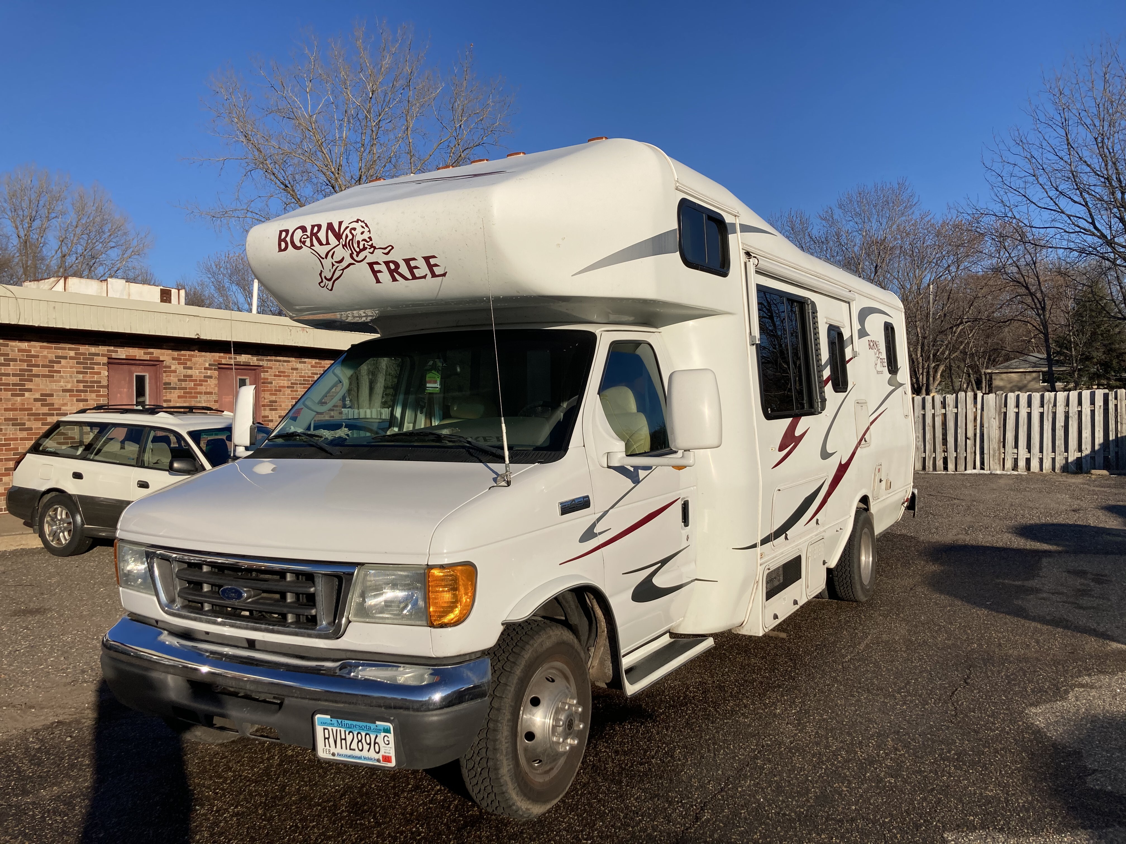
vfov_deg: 49.7
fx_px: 911
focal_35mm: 28
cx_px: 563
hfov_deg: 63.4
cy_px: 422
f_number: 1.8
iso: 25
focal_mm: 3.99
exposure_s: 1/3247
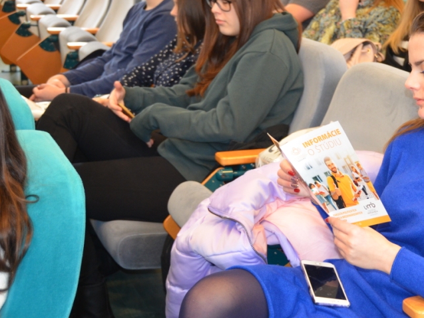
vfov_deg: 19.9
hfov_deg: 25.9
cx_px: 339
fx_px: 907
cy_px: 133
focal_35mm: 74
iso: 1000
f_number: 4.2
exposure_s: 1/60
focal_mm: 32
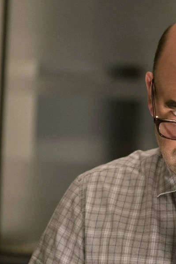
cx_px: 174
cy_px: 132
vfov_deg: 7.4
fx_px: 2052
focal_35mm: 280
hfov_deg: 4.9
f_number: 2.8
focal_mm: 124.3
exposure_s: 1/250
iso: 4000
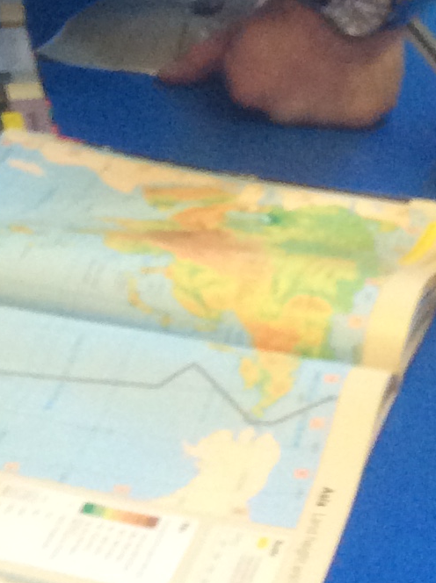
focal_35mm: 125
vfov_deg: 15.5
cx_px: -175
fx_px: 2105
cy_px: 26
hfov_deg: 11.4
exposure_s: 1/25
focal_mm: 3.3
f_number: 2.4
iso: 125
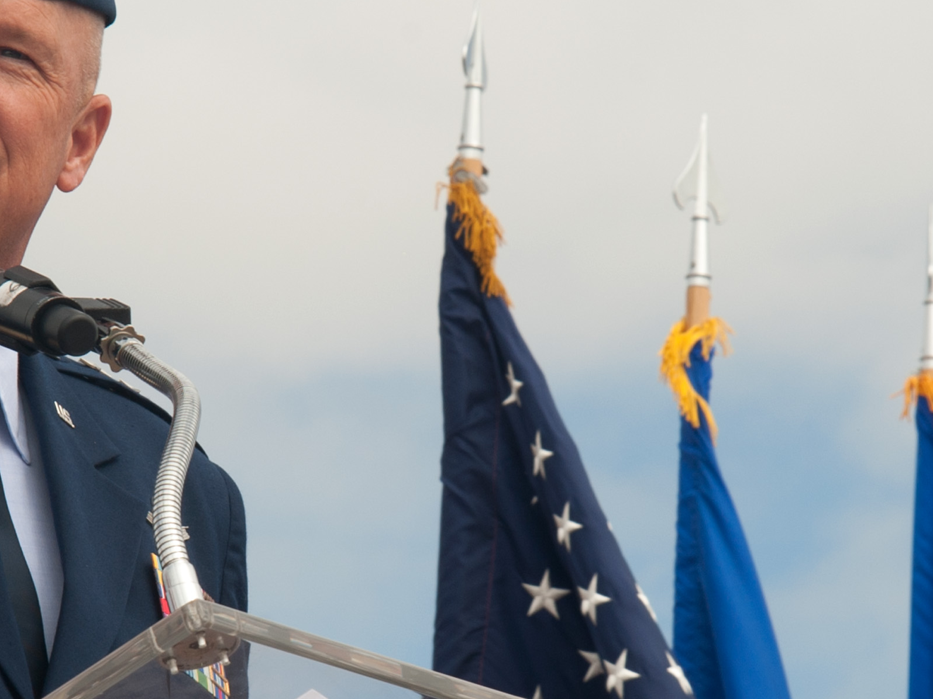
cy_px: 553
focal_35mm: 218
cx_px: 491
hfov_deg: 9.1
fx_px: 5875
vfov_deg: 6.8
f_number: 11
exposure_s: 1/250
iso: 200
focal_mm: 85
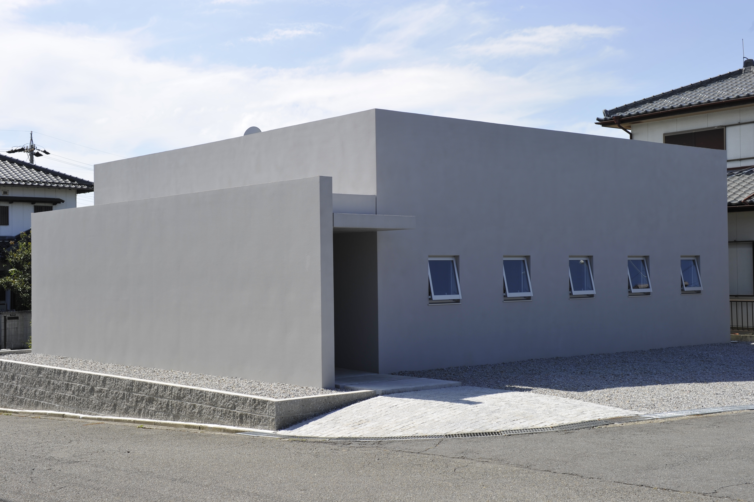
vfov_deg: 28.0
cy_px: 251
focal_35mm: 48
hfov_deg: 41.1
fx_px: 1005
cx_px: 377
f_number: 9
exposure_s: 1/320
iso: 200
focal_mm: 48
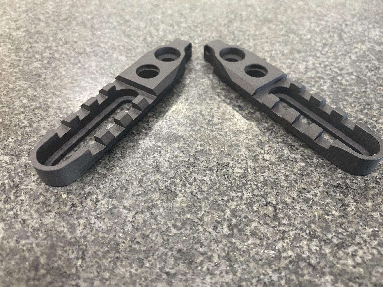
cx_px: 196
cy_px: 142
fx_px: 299
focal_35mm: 27
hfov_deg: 65.3
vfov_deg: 51.4
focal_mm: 4.25
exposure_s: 1/60
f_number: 1.8
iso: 250
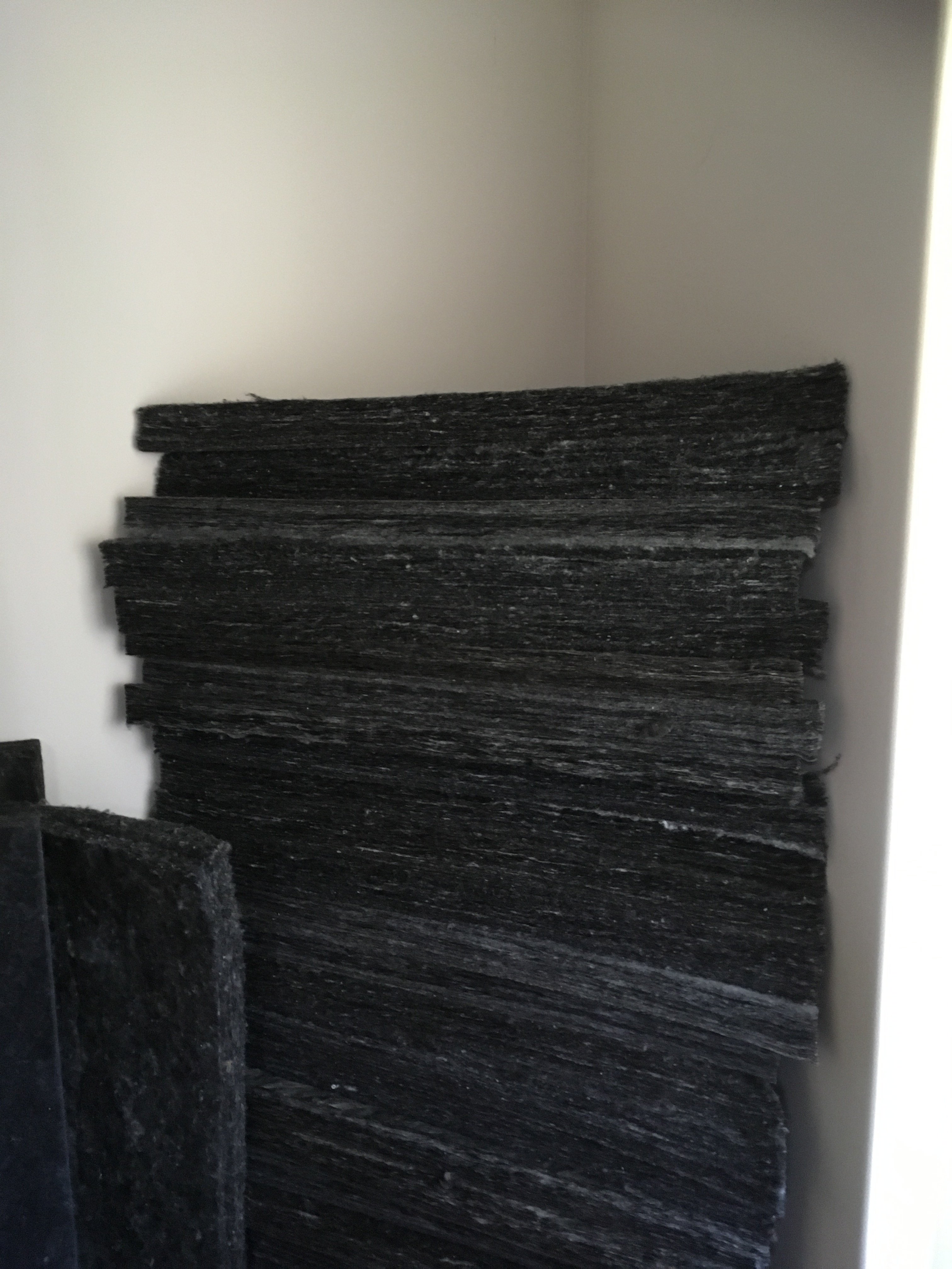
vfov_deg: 61.7
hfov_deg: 48.2
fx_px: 1063
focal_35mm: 29
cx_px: 476
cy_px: 634
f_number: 2.2
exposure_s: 1/17
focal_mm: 4.15
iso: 400
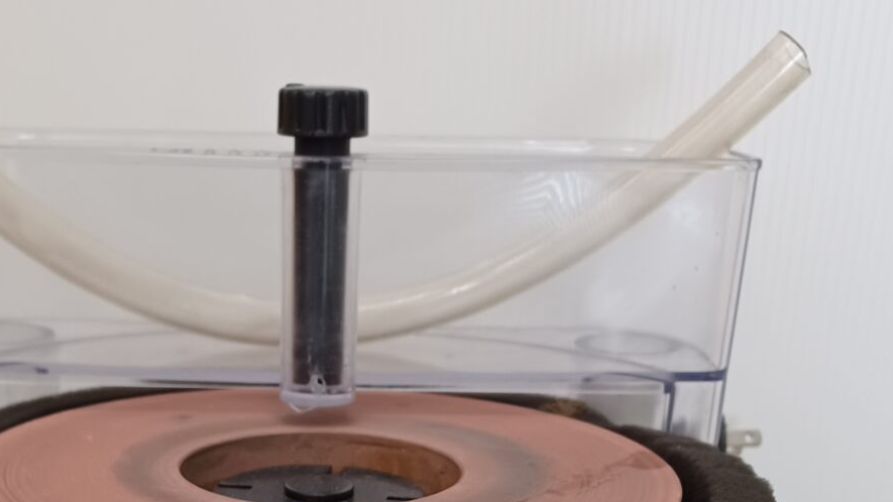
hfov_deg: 33.1
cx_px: 302
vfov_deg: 17.4
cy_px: 735
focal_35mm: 63
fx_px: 1492
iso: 320
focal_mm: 4.6
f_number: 1.8
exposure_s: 1/60
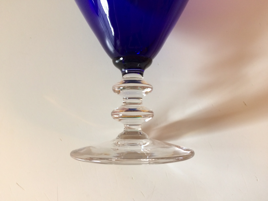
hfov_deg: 61.7
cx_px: 134
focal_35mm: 29
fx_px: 225
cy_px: 100
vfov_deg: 48.2
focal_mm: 4.15
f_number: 2.2
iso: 100
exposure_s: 1/30
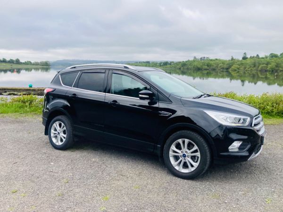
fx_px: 229
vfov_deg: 49.7
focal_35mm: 28
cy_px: 106
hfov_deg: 63.4
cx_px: 142
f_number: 1.8
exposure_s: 1/979
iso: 20
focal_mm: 3.99
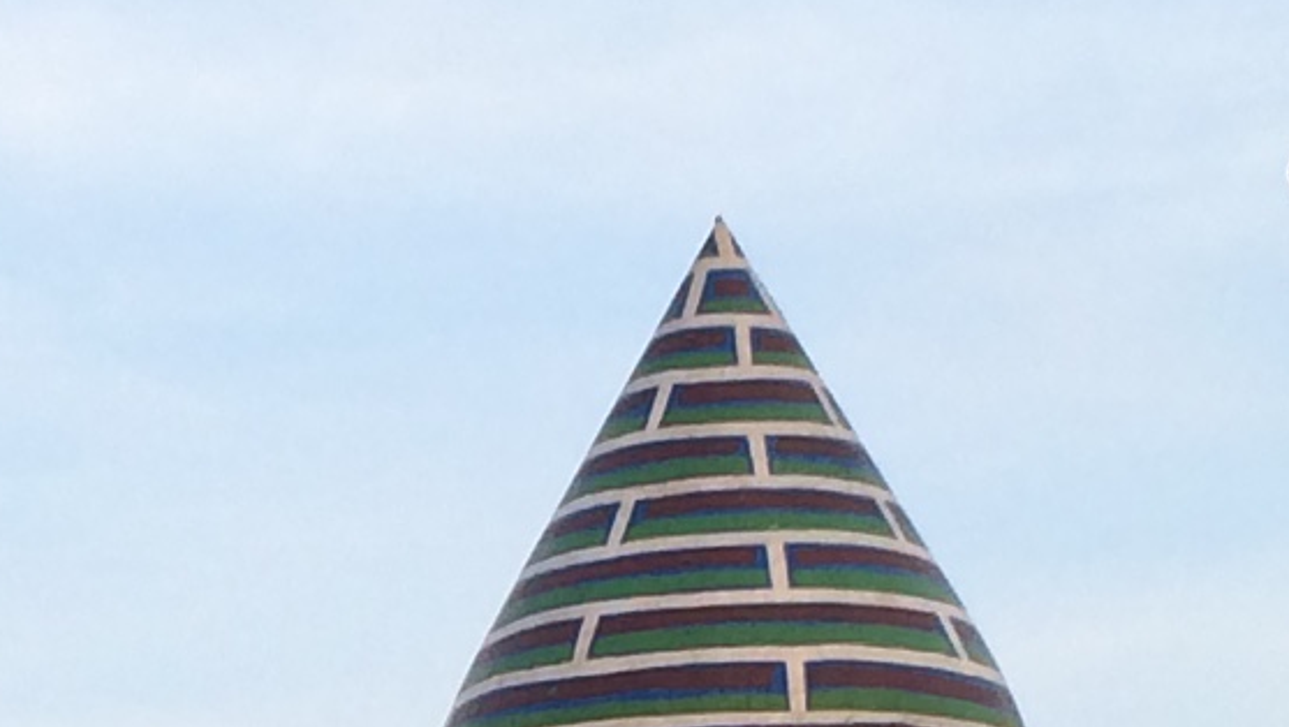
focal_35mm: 185
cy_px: 1598
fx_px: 6326
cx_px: -294
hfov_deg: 11.4
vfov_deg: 6.3
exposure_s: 1/186
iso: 32
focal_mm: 4.15
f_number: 2.2
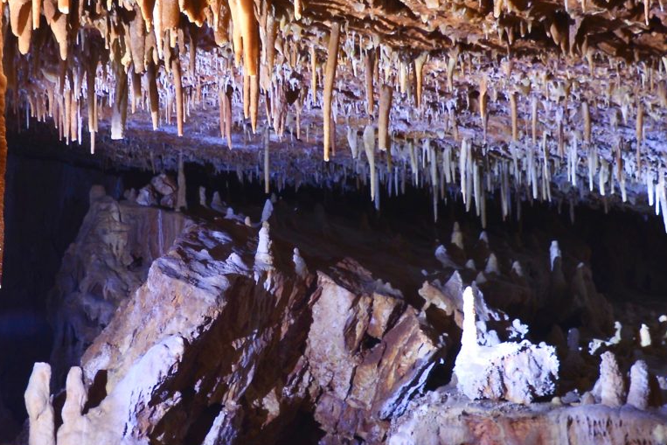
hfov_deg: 21.6
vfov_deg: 14.5
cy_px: 291
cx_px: 260
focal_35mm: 94
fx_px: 1742
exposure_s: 6
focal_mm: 28
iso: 400
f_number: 9
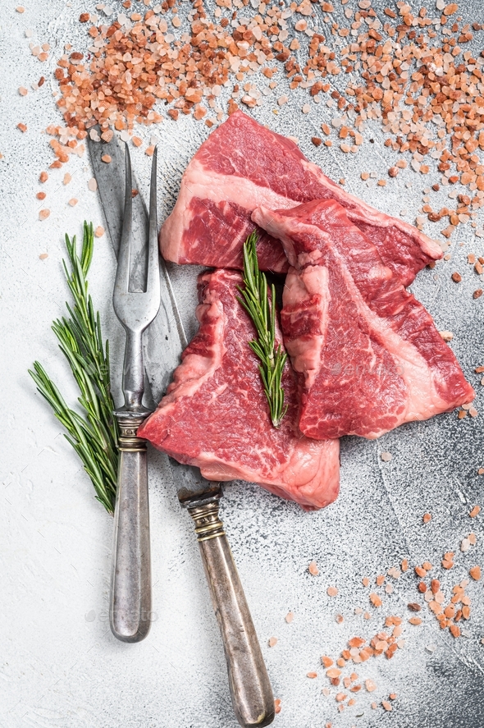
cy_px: 364
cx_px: 242
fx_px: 1010
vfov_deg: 39.6
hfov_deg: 27.0
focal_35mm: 50
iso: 200
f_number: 10
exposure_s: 1/125
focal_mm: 50
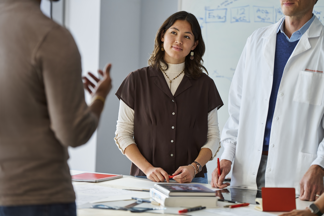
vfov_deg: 10.8
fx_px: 1143
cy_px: 108
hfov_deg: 16.1
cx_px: 162
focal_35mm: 127
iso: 320
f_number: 2.8
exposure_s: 1/640
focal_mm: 127
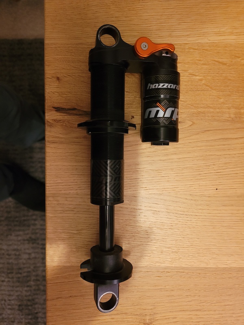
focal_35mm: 26
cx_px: 122
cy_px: 162
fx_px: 244
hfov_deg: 53.1
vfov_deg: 67.3
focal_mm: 5.4
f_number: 1.8
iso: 500
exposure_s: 1/25
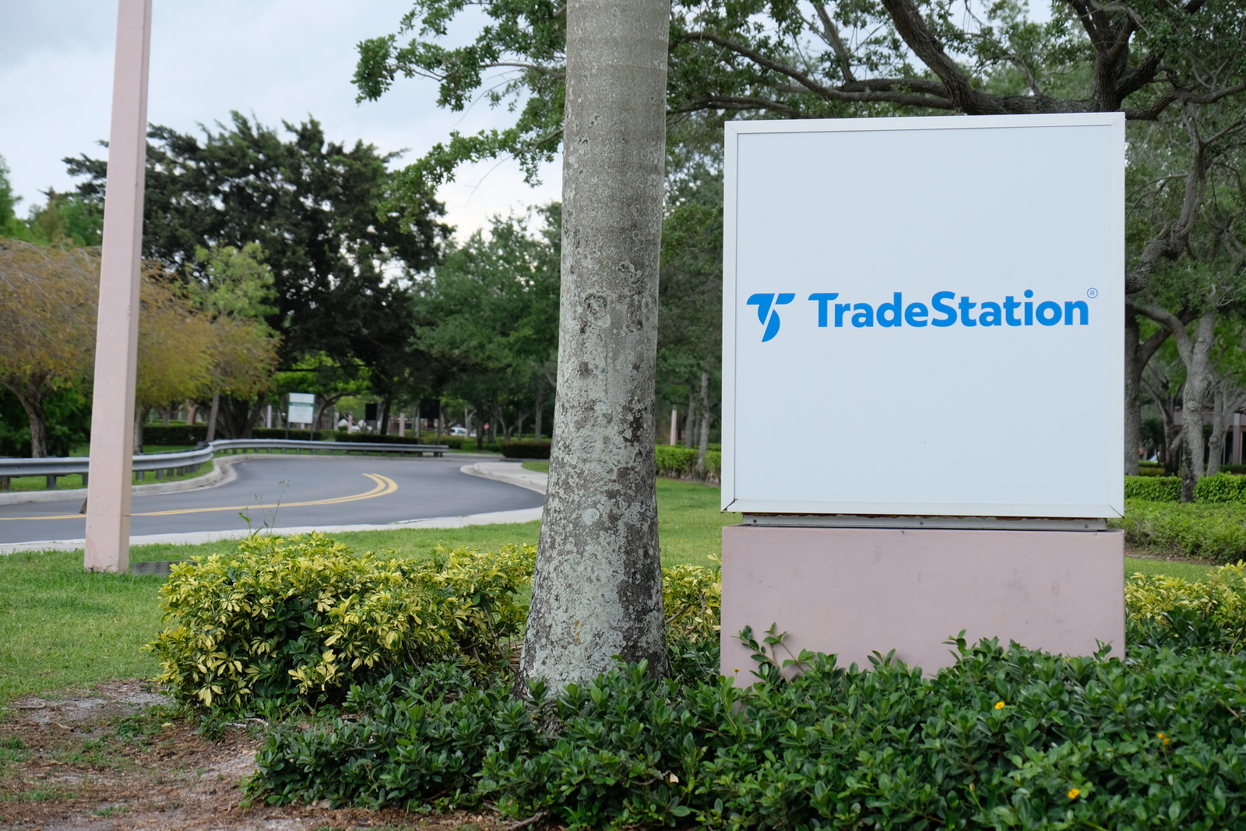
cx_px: 623
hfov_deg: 32.4
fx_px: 2146
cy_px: 416
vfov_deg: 21.9
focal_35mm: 62
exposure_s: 1/420
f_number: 4.5
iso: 400
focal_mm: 41.3
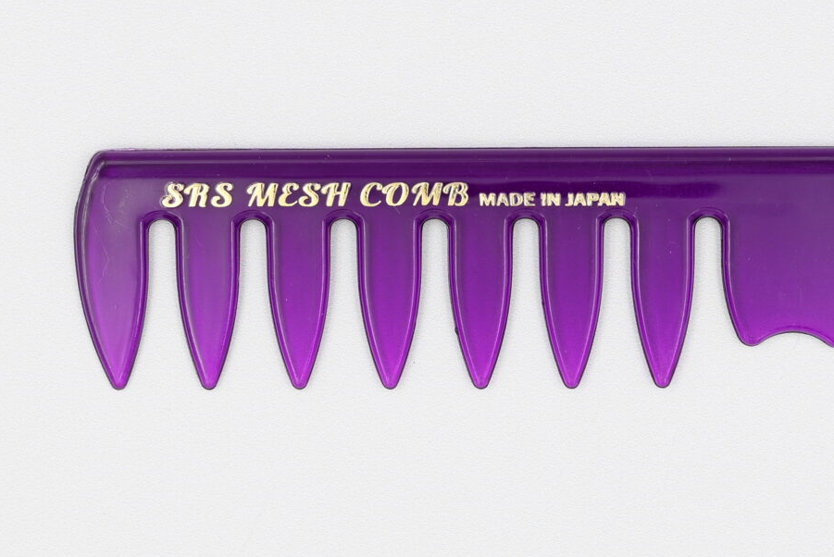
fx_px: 3292
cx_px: 516
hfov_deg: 14.4
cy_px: 238
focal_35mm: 142
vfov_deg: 9.7
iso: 100
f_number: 11
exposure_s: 1/20
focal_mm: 50
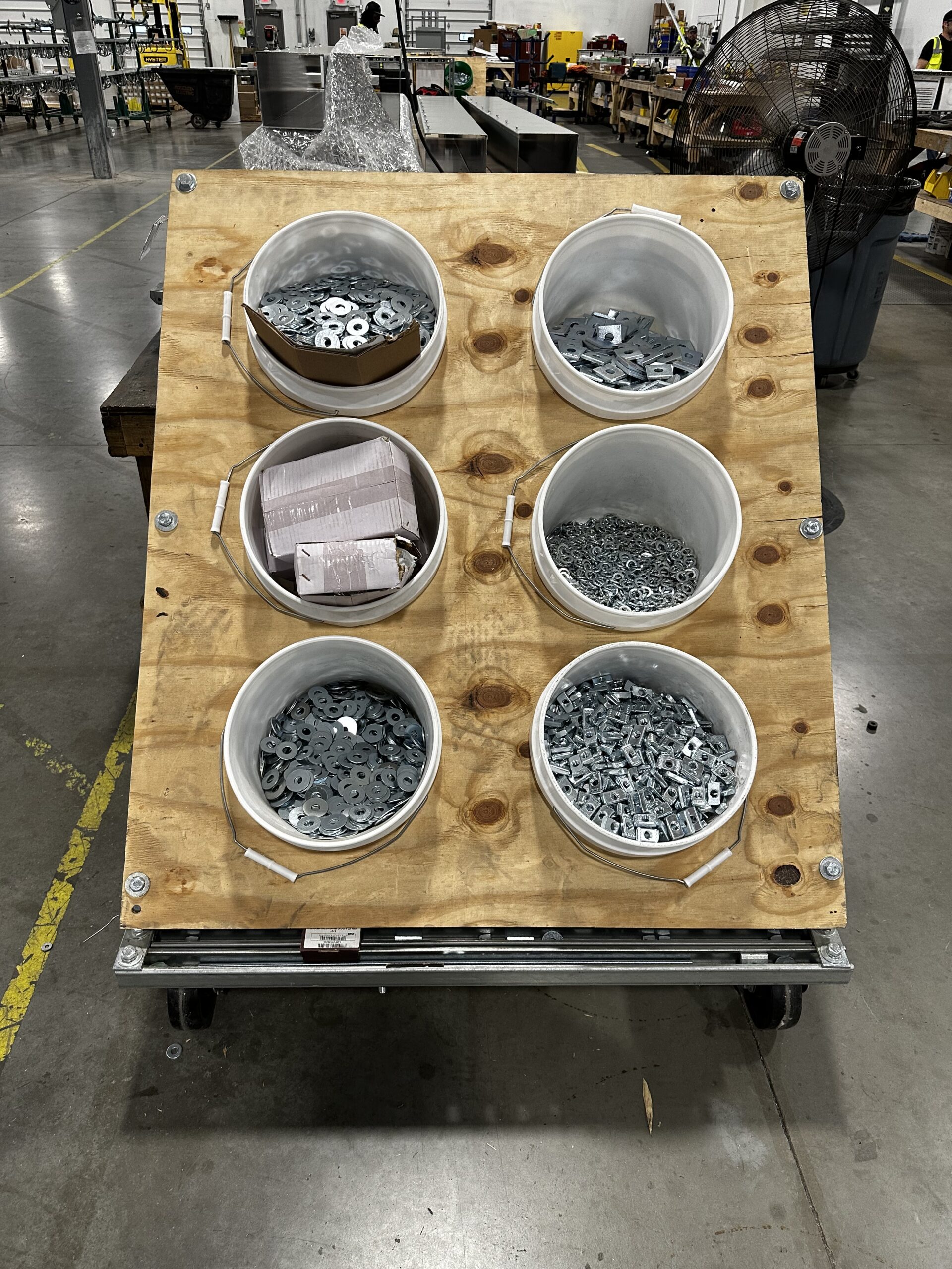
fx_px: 880
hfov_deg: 56.8
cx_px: 476
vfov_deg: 71.6
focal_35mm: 24
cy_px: 634
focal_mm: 6.86
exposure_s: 1/121
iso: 200
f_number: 1.78
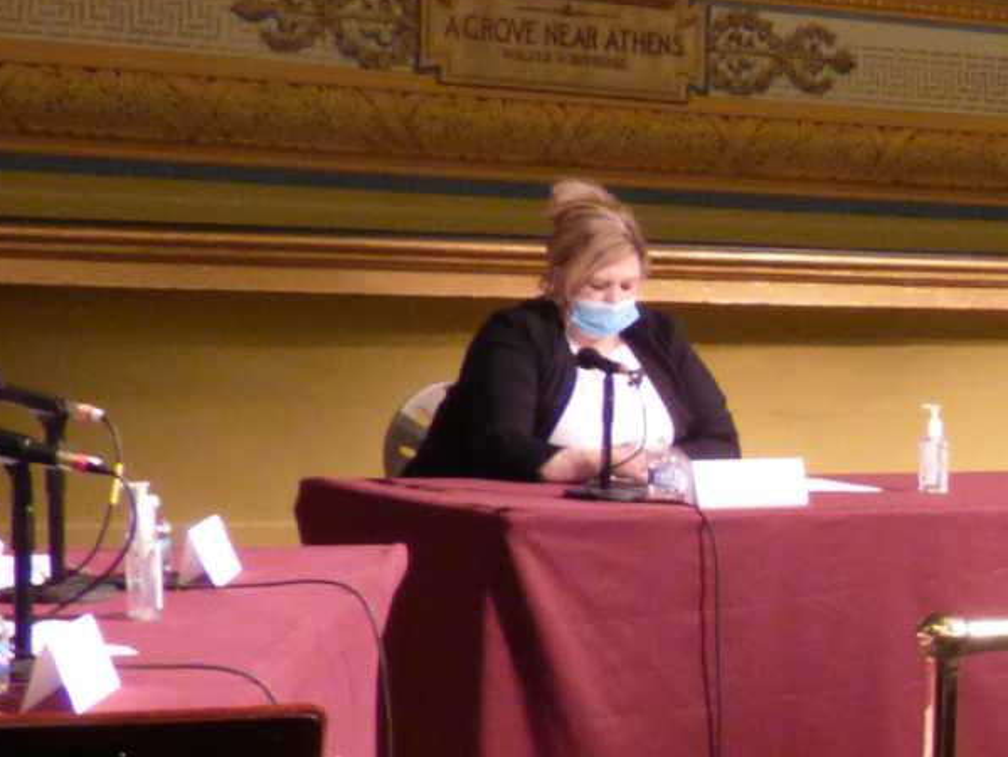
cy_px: 543
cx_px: 1604
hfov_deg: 14.7
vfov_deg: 12.0
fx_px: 3584
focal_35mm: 123
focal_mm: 6.47
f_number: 3.5
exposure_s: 1/6
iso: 400
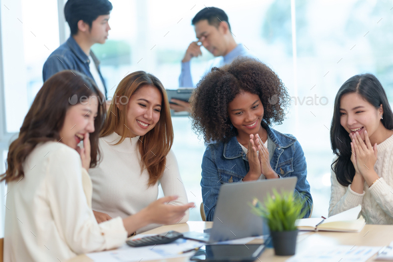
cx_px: 196
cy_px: 131
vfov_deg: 16.1
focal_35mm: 85
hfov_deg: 23.9
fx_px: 928
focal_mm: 85
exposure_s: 1/320
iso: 200
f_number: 1.6
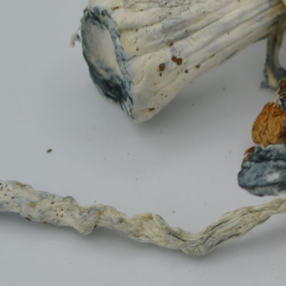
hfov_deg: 9.8
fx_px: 1598
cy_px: -38
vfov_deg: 10.1
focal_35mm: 171
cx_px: 488
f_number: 8
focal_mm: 34
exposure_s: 1/125
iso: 100
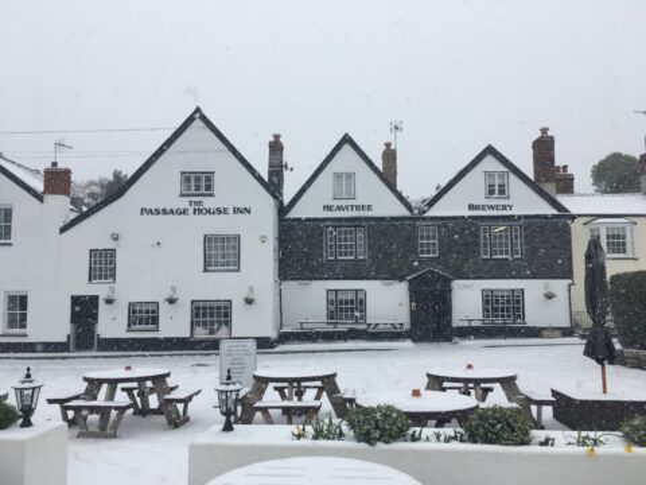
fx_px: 541
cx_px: 323
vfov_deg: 48.2
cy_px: 242
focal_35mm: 29
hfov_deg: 61.7
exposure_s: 1/630
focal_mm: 4.15
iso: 25
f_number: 2.2
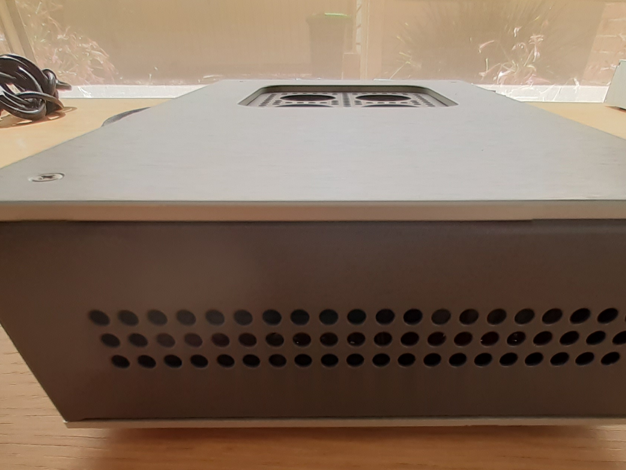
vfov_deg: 61.9
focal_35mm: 20
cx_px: 330
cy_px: 357
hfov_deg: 81.7
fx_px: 362
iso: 40
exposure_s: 1/147
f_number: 2.2
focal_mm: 1.13
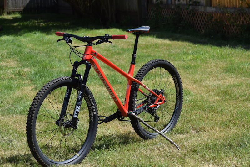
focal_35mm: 105
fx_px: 729
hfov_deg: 19.5
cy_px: 84
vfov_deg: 13.0
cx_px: 125
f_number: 7.1
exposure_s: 1/800
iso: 200
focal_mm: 70
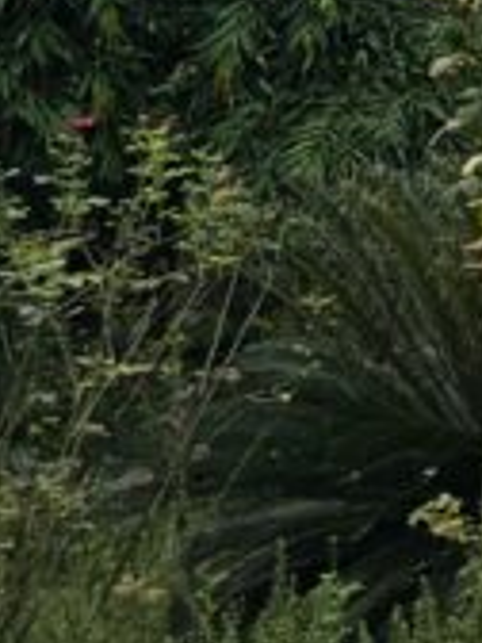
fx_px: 2599
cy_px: -482
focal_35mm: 140
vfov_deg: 12.9
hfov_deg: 8.9
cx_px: 1377
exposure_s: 1/677
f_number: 1.7
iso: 10
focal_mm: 6.3
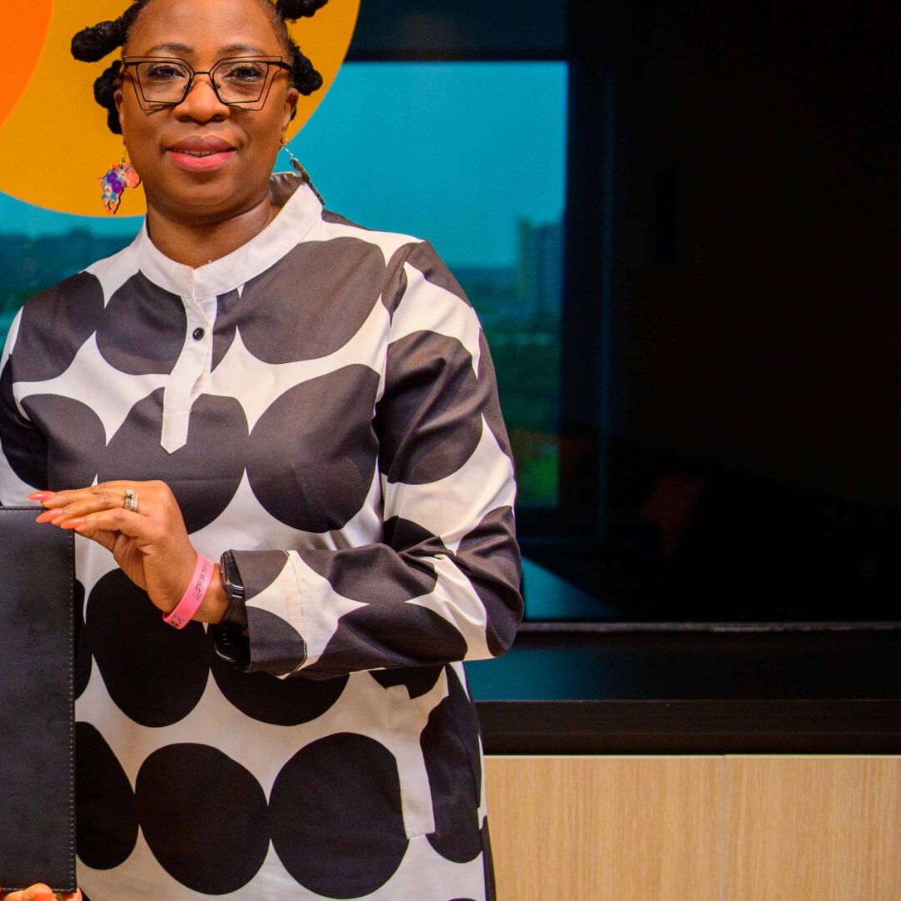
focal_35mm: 64
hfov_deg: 25.0
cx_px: -85
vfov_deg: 26.8
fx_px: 1885
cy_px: 376
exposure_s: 1/200
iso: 1600
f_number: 2.8
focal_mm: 32
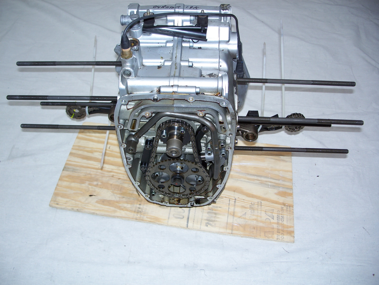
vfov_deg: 38.7
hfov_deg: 50.1
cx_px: 190
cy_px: 142
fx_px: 405
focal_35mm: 37
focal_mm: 7.8
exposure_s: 1/500
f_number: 2.8
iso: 64
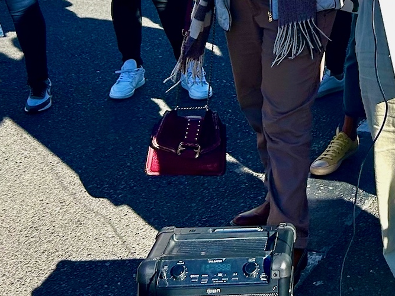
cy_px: -108
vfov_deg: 17.5
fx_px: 890
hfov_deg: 23.2
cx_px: 458
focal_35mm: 78
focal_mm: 5.7
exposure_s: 1/3831
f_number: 1.5
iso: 50
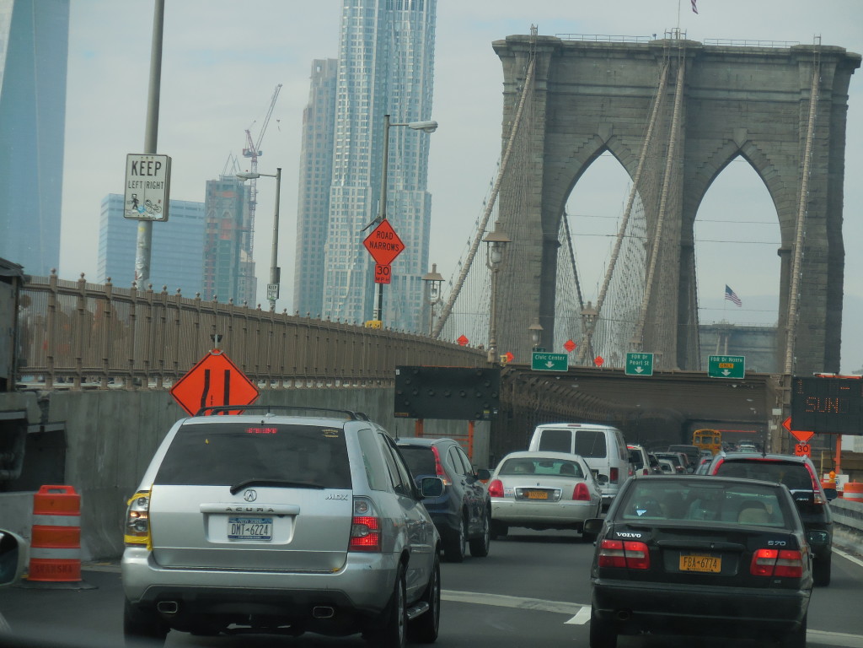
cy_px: 324
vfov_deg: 10.0
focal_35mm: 149
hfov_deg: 13.3
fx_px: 3715
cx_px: 432
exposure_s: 1/640
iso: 125
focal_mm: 26.8
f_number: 5.4
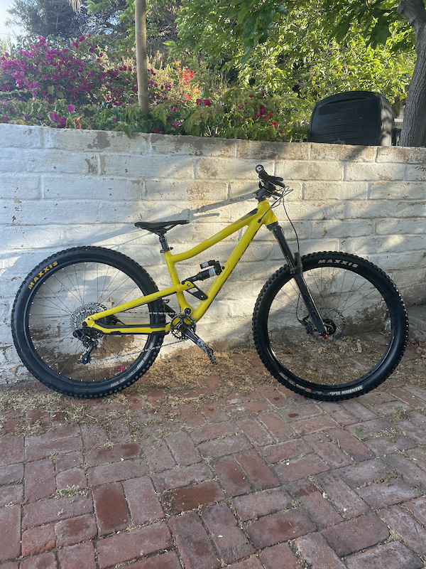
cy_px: 284
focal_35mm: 26
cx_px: 213
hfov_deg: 53.1
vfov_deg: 67.3
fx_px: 427
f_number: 1.6
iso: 50
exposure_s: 1/329
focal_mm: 4.2
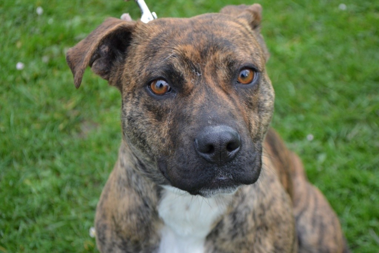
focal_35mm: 72
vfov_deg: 18.9
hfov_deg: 28.1
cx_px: 190
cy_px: 126
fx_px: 758
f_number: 5.6
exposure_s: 1/100
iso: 400
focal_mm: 48
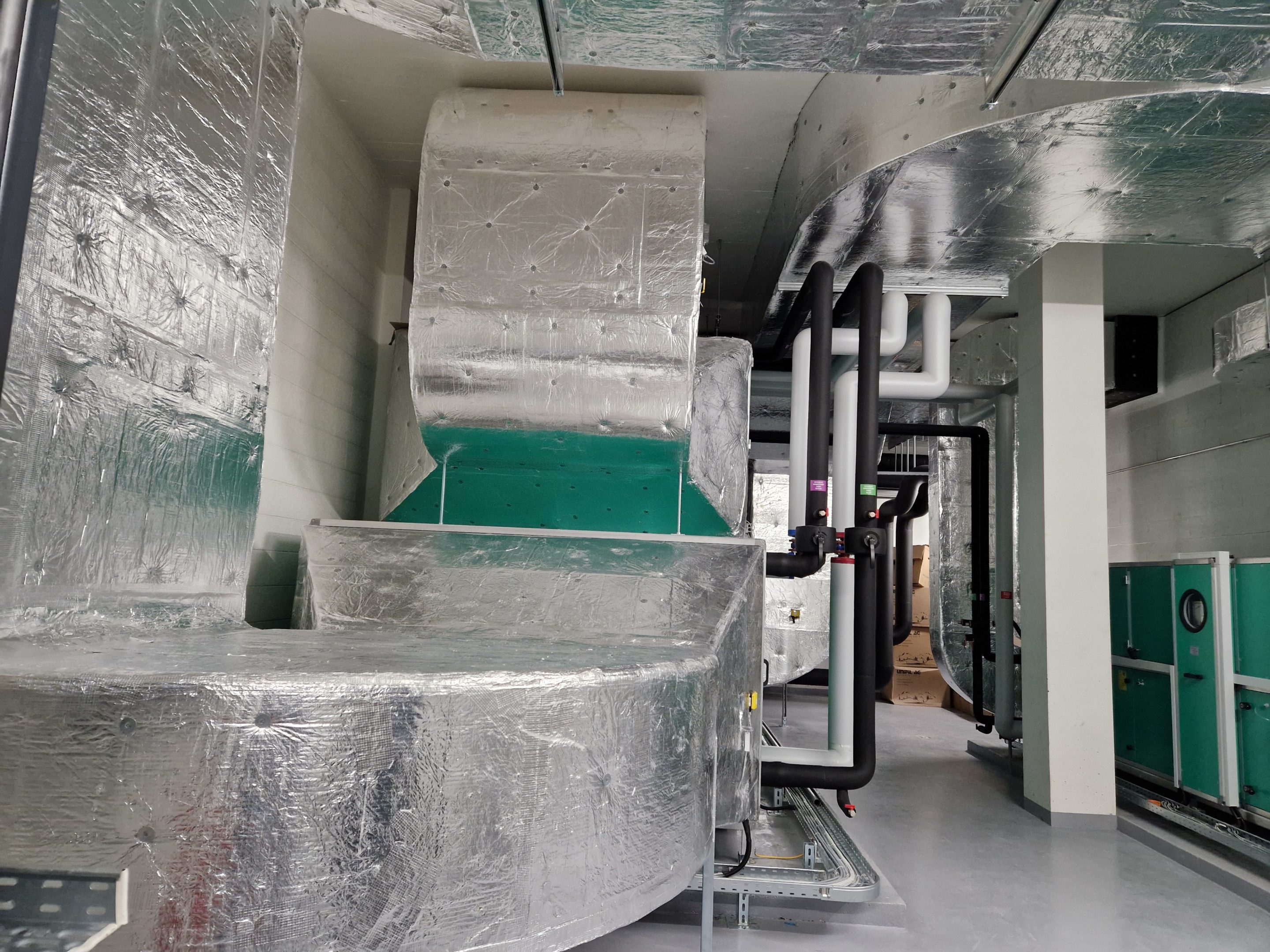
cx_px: 635
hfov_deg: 73.9
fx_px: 844
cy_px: 476
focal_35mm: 23
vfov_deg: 58.9
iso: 400
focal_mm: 5.4
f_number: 1.8
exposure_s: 1/100
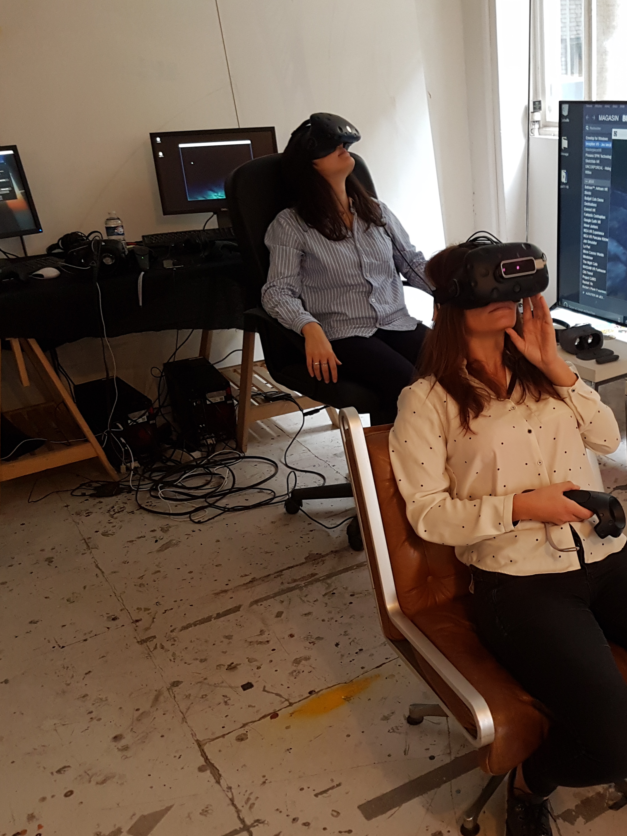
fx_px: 845
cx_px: 485
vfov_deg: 52.6
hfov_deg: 39.4
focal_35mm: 35
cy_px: 419
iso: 160
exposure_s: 1/25
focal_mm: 4.2
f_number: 1.7
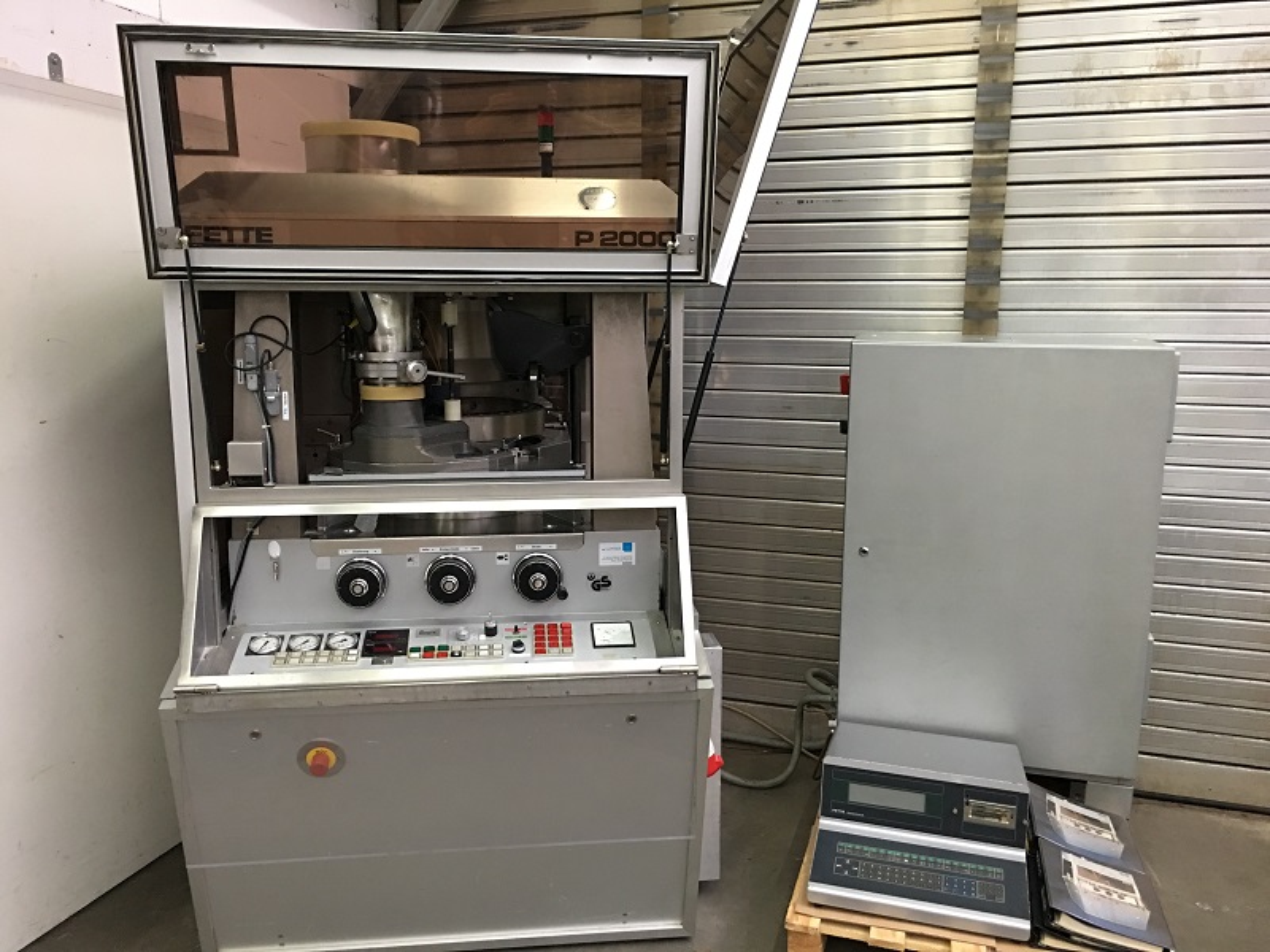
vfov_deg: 48.2
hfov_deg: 61.7
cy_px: 476
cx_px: 635
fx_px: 1064
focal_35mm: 29
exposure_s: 1/10
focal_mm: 4.15
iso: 80
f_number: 2.2
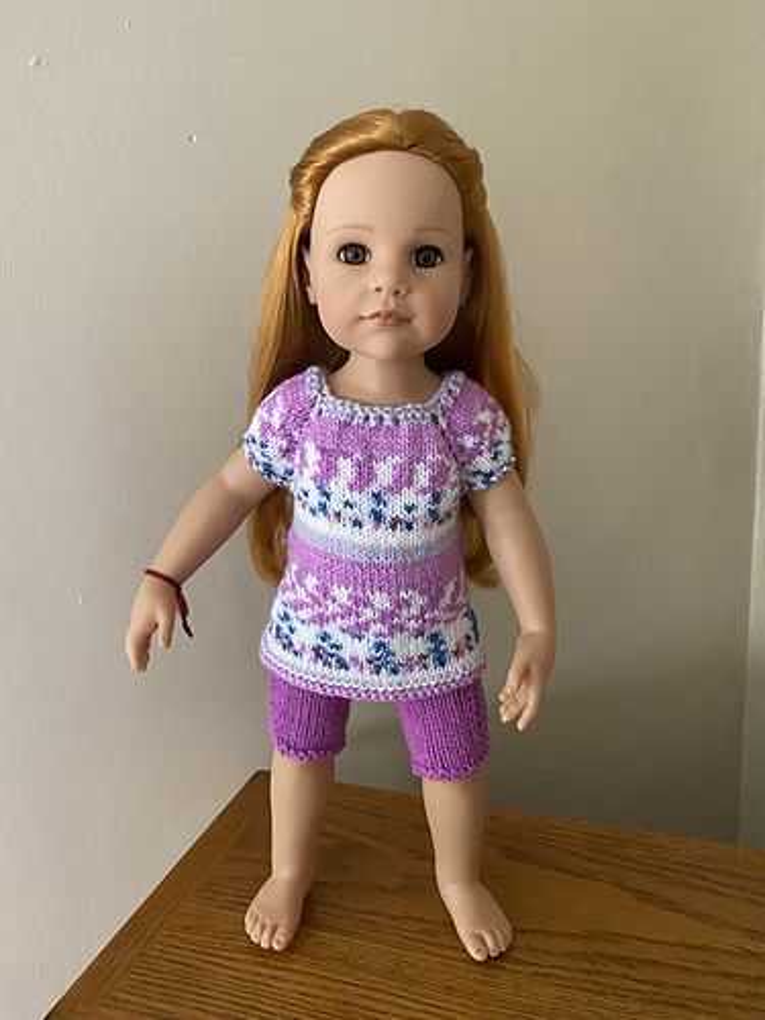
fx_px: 766
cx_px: 382
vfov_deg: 67.3
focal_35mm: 26
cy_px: 510
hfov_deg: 53.1
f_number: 1.8
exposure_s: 1/30
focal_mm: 4.25
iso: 800
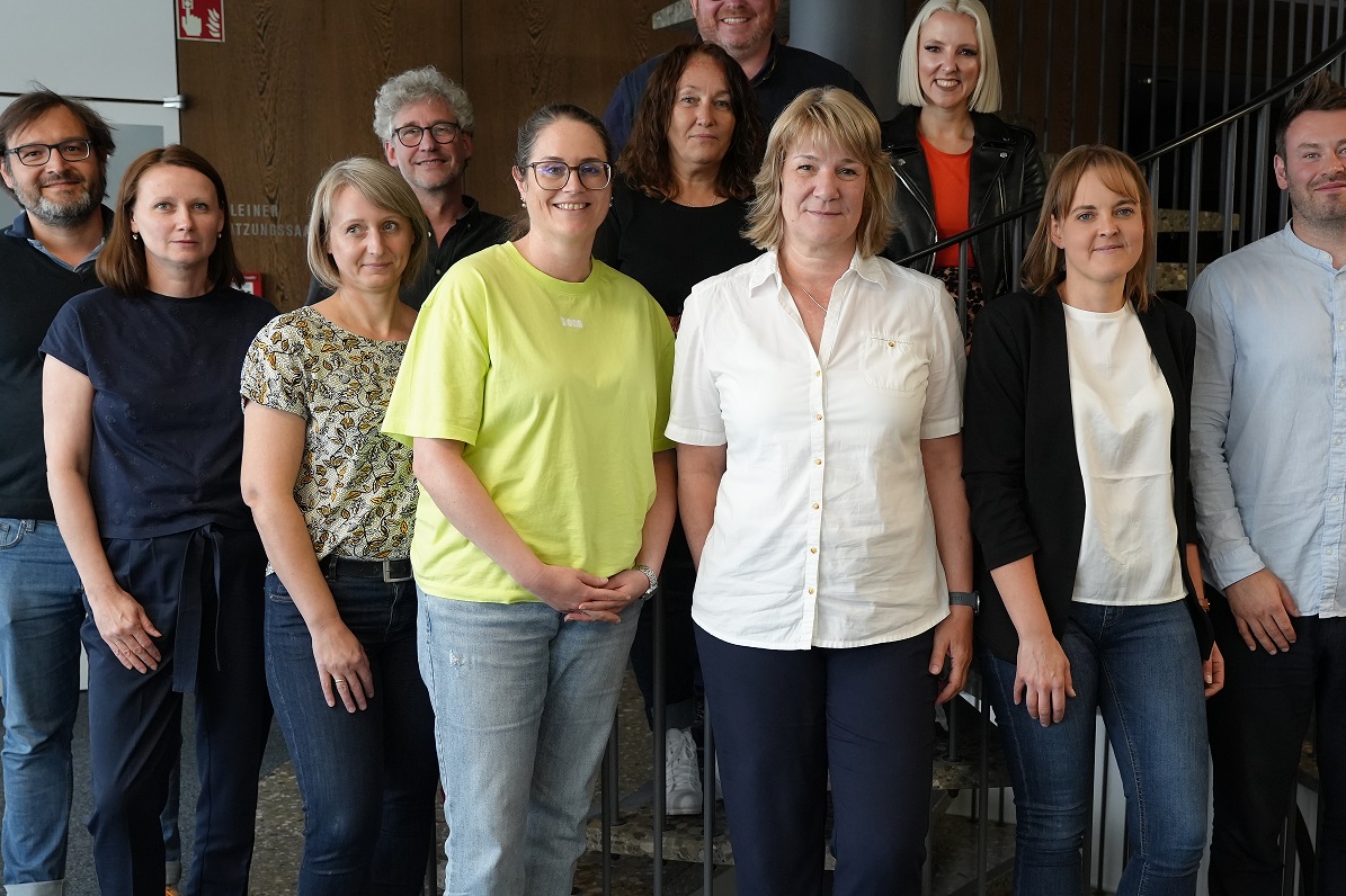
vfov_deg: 30.4
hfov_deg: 44.2
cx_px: 826
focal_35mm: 44
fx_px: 1645
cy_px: 517
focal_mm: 30
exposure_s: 1/160
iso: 2000
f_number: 4
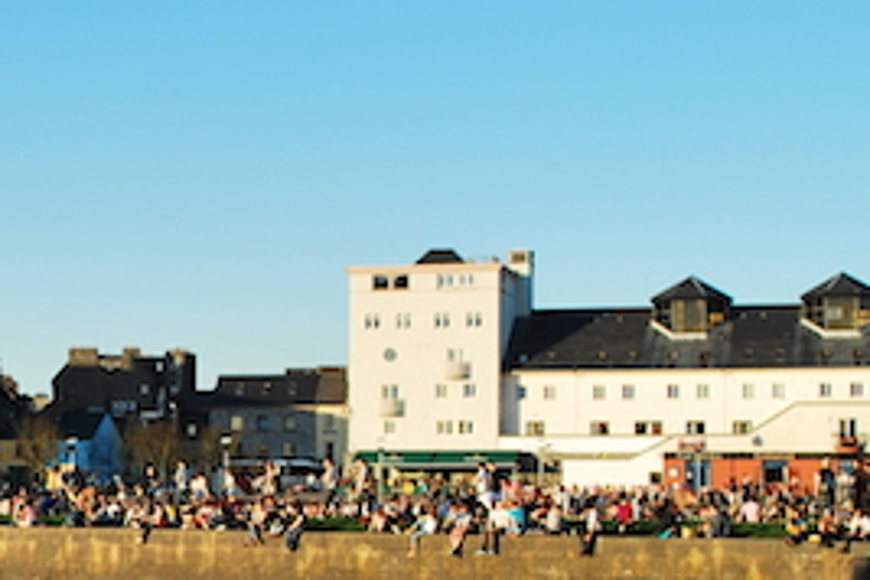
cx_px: 72
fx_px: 2151
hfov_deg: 22.3
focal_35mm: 89
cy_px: 479
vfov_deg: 15.2
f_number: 5.6
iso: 100
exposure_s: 1/250
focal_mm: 22
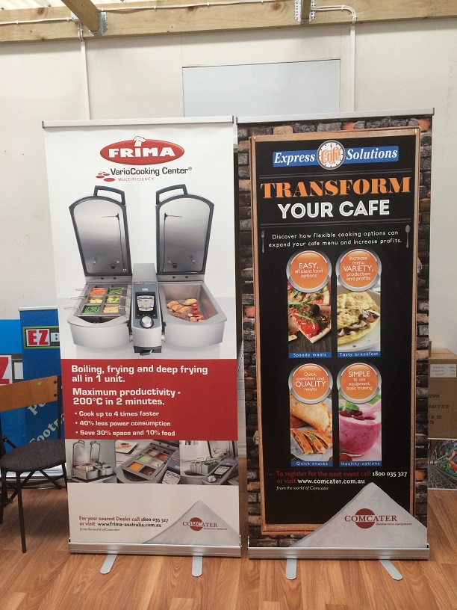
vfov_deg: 60.0
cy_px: 305
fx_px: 528
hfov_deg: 46.8
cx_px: 228
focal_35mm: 30
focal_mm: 4.12
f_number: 2.2
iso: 64
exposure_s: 1/30
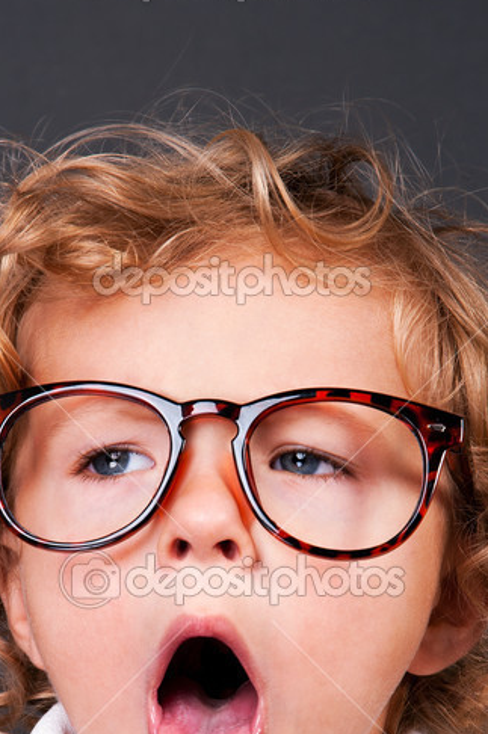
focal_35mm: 200
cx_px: 232
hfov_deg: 6.9
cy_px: 581
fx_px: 4075
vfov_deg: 10.3
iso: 200
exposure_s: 1/160
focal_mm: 95
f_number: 11
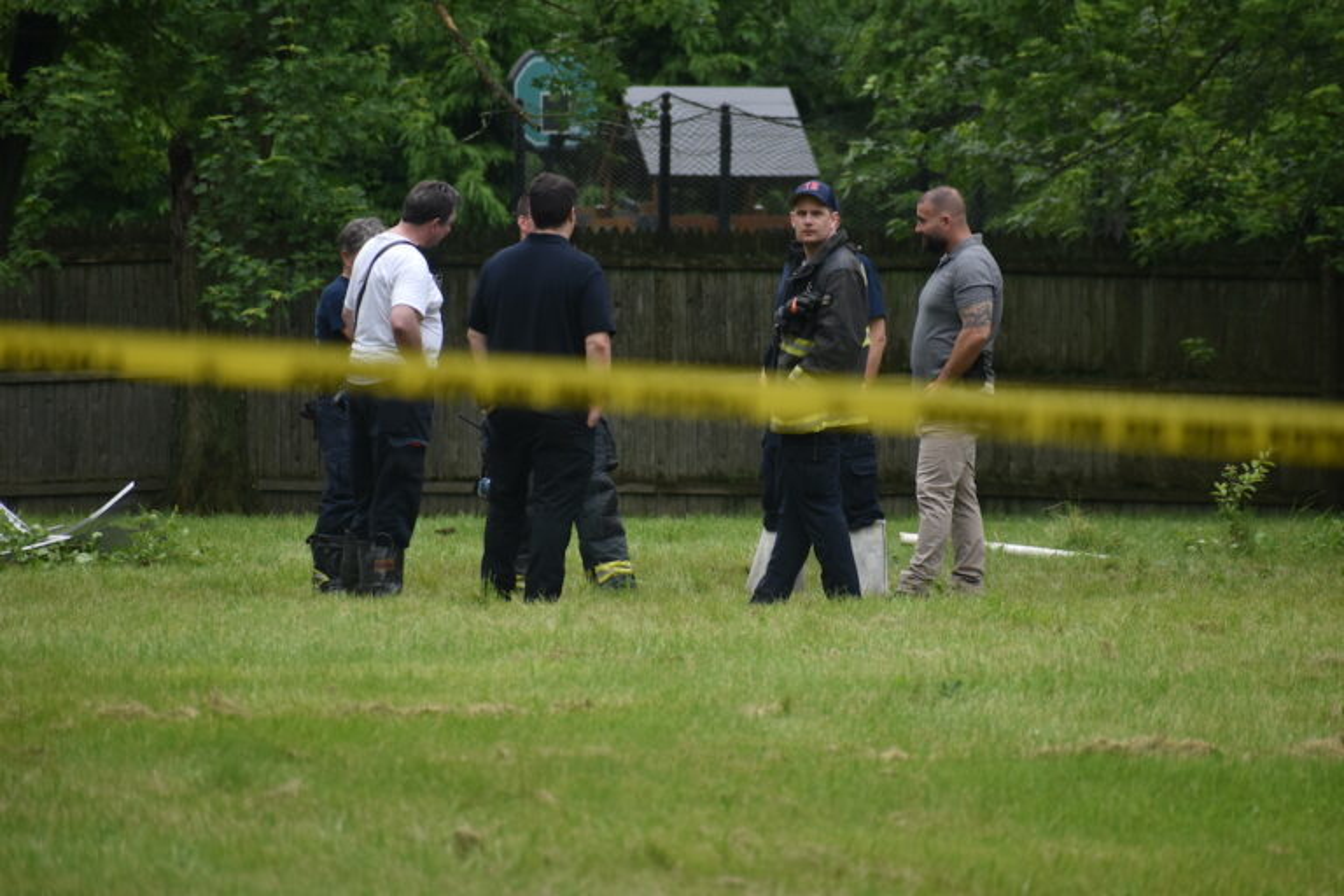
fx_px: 16799
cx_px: 672
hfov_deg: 4.6
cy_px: 448
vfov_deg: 3.1
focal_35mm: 450
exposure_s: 1/1000
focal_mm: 300
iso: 560
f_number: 6.3
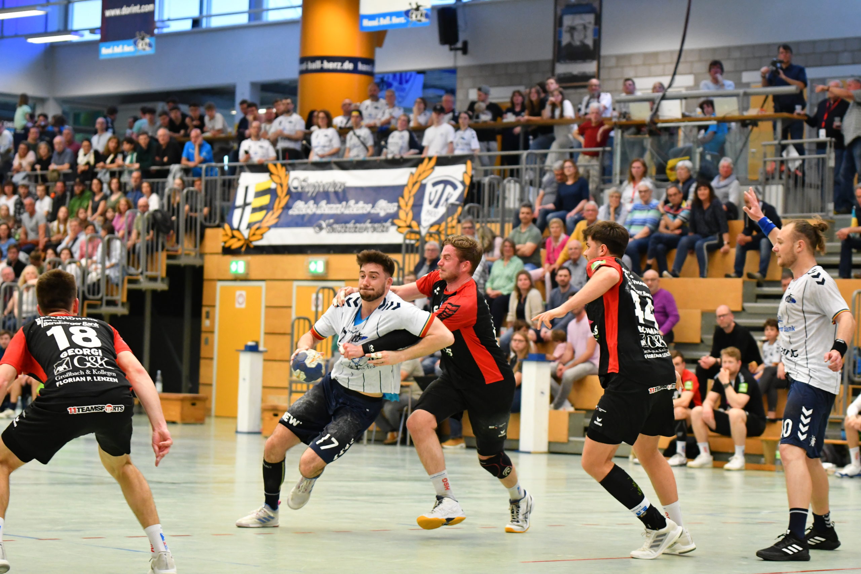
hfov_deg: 19.5
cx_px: 430
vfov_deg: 13.0
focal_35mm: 105
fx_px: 2511
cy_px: 287
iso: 3200
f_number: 2.8
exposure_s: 1/500
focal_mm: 70
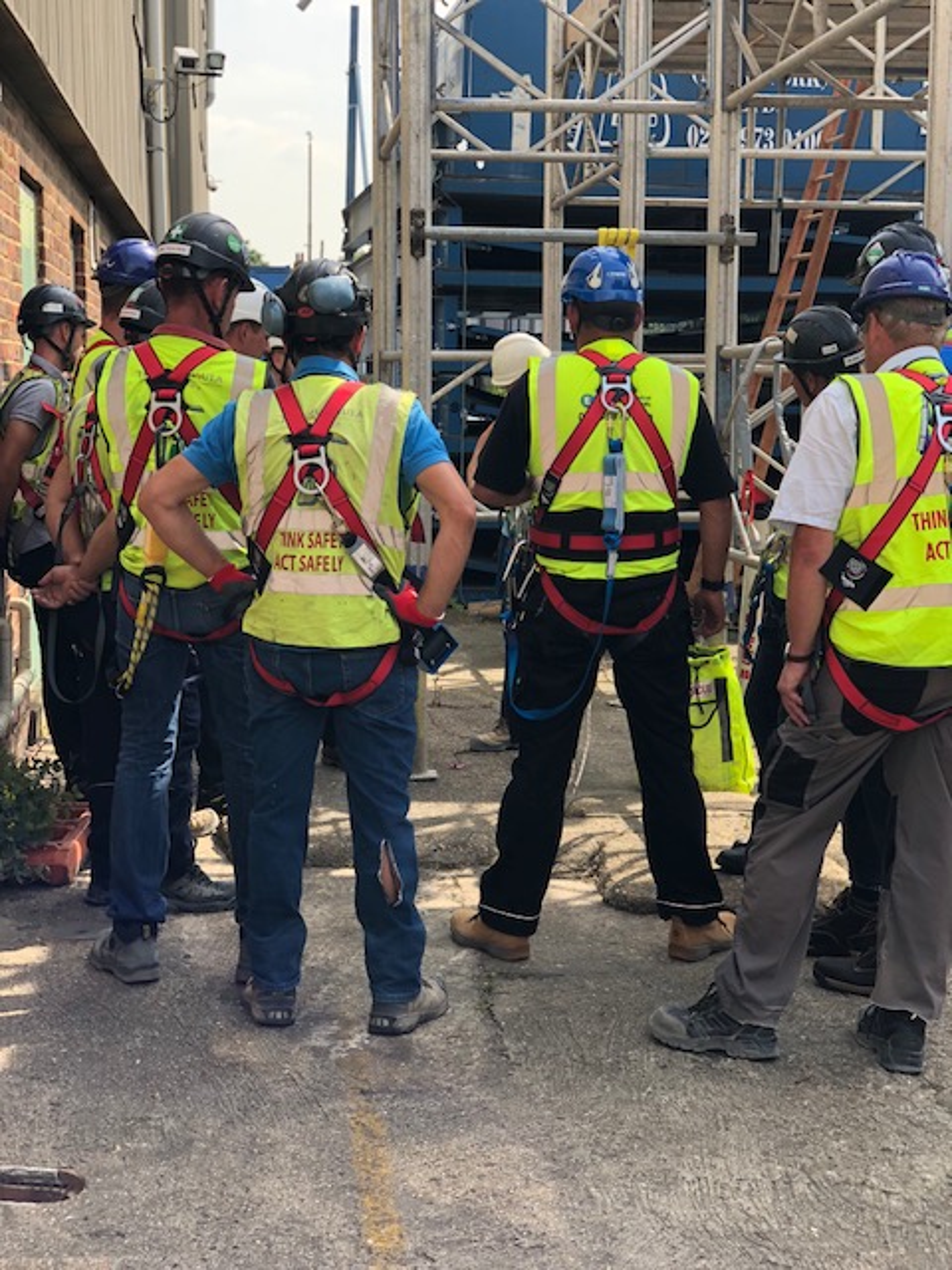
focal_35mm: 52
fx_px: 1907
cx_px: 476
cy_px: 635
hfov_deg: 28.0
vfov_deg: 36.8
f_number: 2.4
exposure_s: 1/233
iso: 16
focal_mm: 6
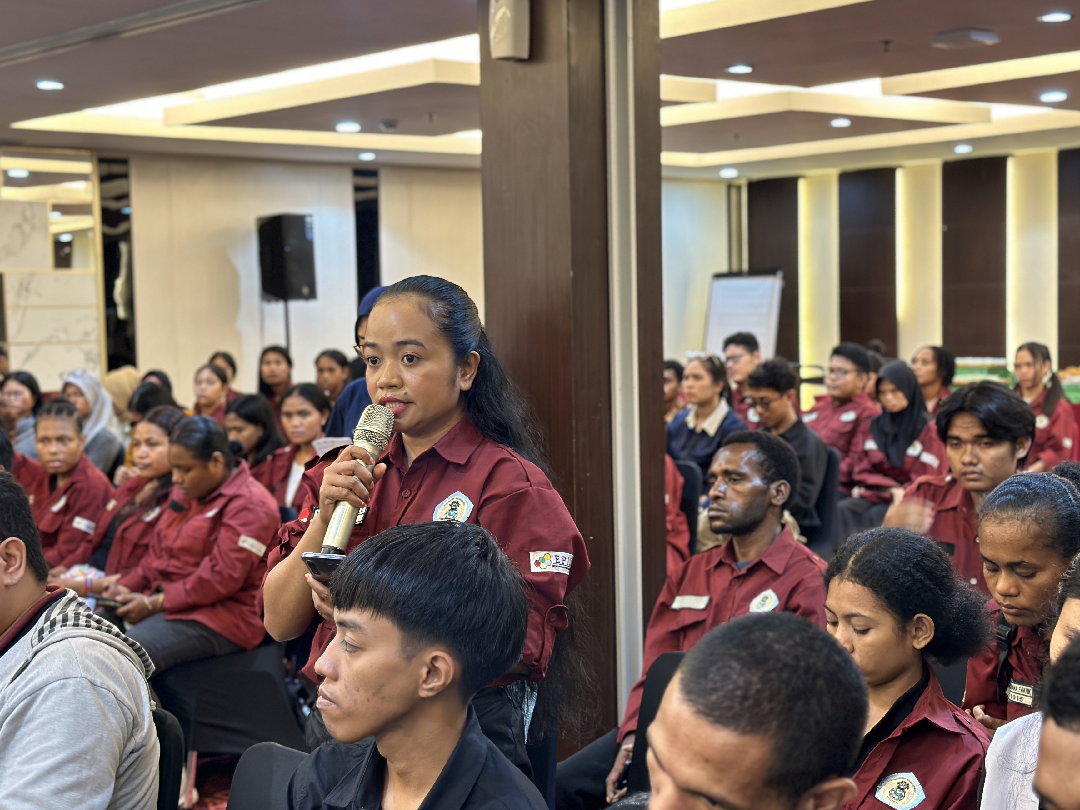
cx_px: 521
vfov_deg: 26.1
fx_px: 1747
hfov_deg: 34.3
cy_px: 404
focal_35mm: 56
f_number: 1.78
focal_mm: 6.86
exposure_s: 1/50
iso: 125
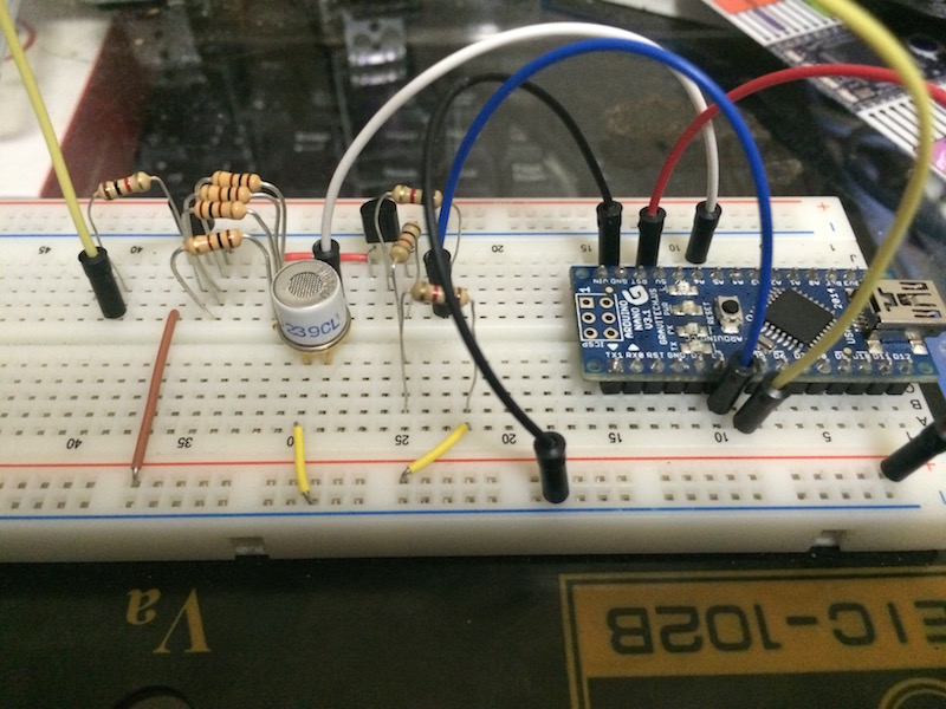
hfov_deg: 61.7
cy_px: 354
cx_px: 473
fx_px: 793
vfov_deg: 48.2
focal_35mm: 29
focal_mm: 4.15
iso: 400
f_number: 2.2
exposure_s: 1/17
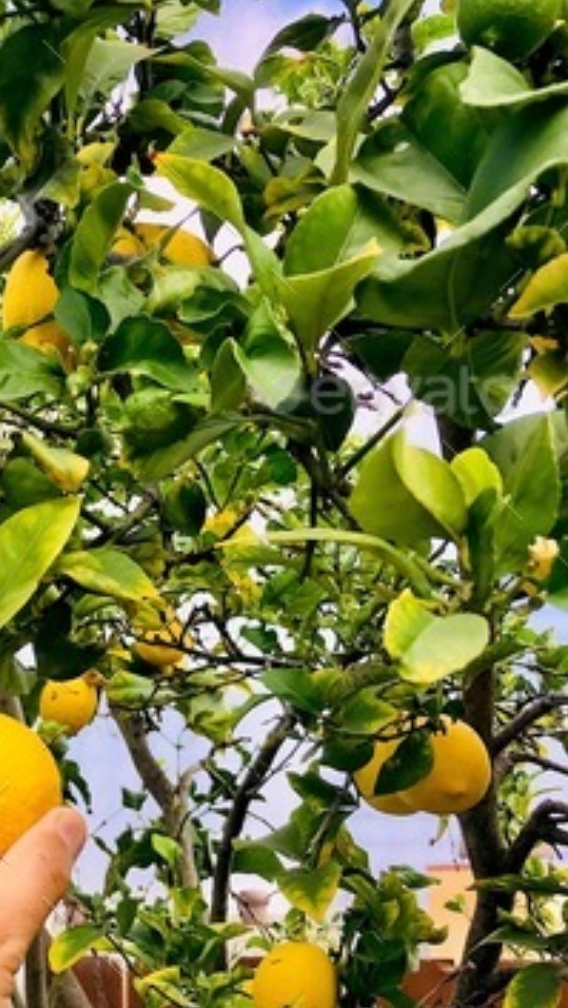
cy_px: 598
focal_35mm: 51
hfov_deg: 22.3
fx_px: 1363
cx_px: -46
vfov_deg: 40.4
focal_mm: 3.99
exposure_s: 1/699
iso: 20
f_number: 1.8
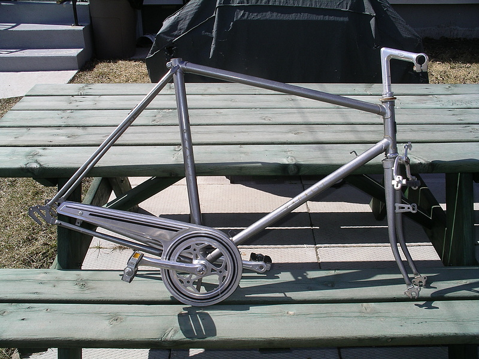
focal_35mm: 37
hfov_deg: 50.1
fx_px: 512
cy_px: 180
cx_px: 240
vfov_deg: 38.7
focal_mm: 7.8
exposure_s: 1/416
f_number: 5.6
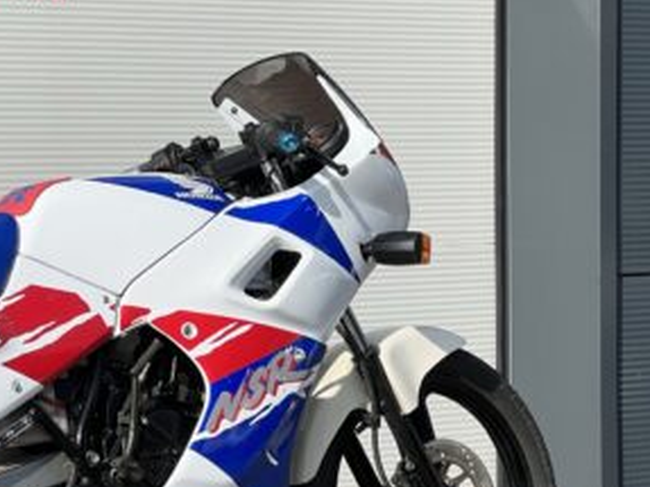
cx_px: 34
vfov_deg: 9.2
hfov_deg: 12.2
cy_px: 306
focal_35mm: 161
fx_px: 3022
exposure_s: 1/1024
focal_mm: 9
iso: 32
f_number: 2.8
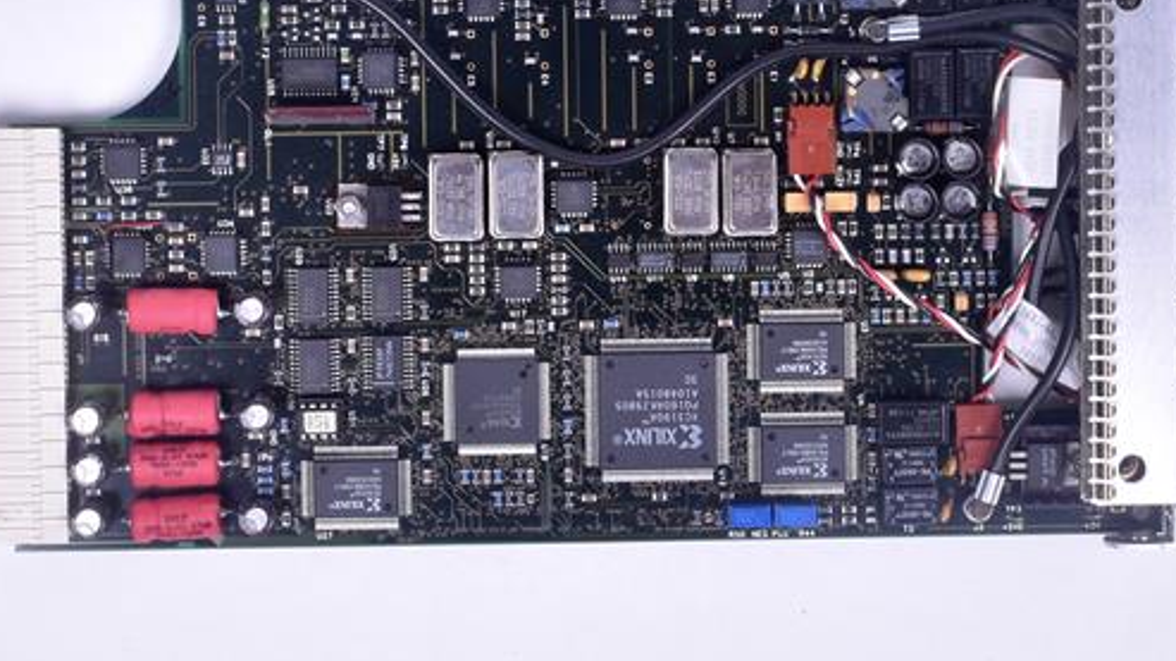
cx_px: 608
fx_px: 1610
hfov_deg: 40.1
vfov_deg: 23.1
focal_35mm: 52
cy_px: 231
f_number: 11
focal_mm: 27
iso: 200
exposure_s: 1/200
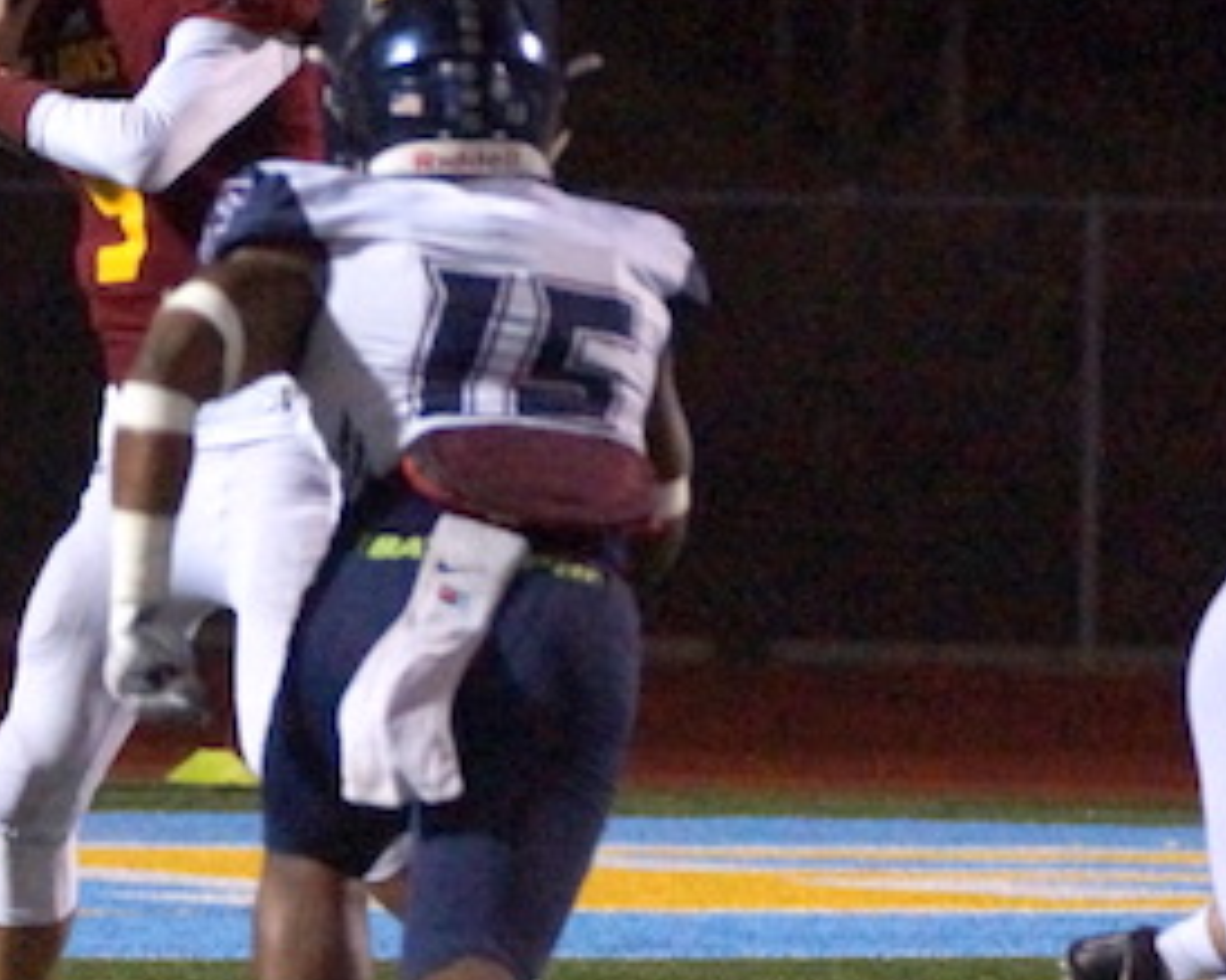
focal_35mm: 771
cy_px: 479
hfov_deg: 2.5
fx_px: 27966
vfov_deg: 2.0
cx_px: 206
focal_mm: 250
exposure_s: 1/320
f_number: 5.6
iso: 3200
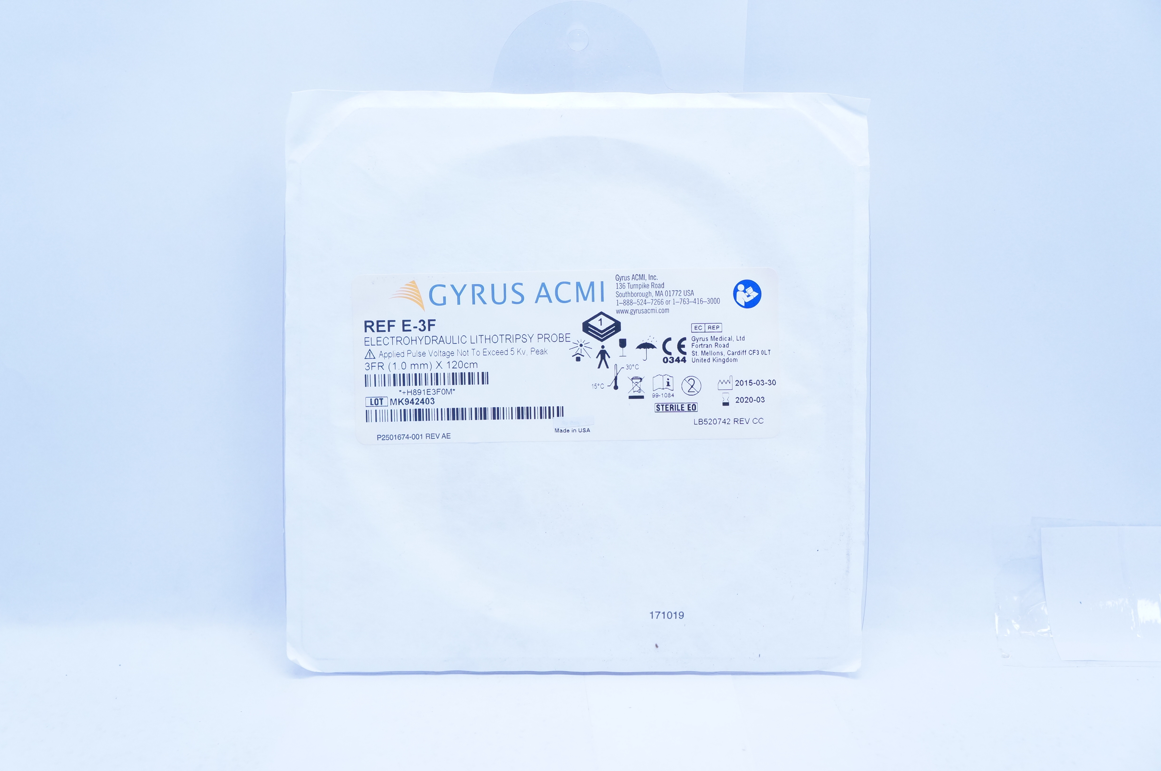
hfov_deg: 51.3
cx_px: 580
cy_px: 386
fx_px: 1208
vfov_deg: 35.4
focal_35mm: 38
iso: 800
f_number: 4.5
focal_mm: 25
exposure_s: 1/200
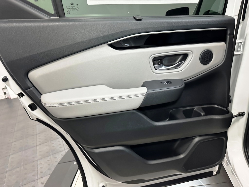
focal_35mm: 24
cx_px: 124
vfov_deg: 56.8
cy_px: 94
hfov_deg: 71.6
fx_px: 173
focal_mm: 6.86
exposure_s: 1/60
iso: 640
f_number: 1.78
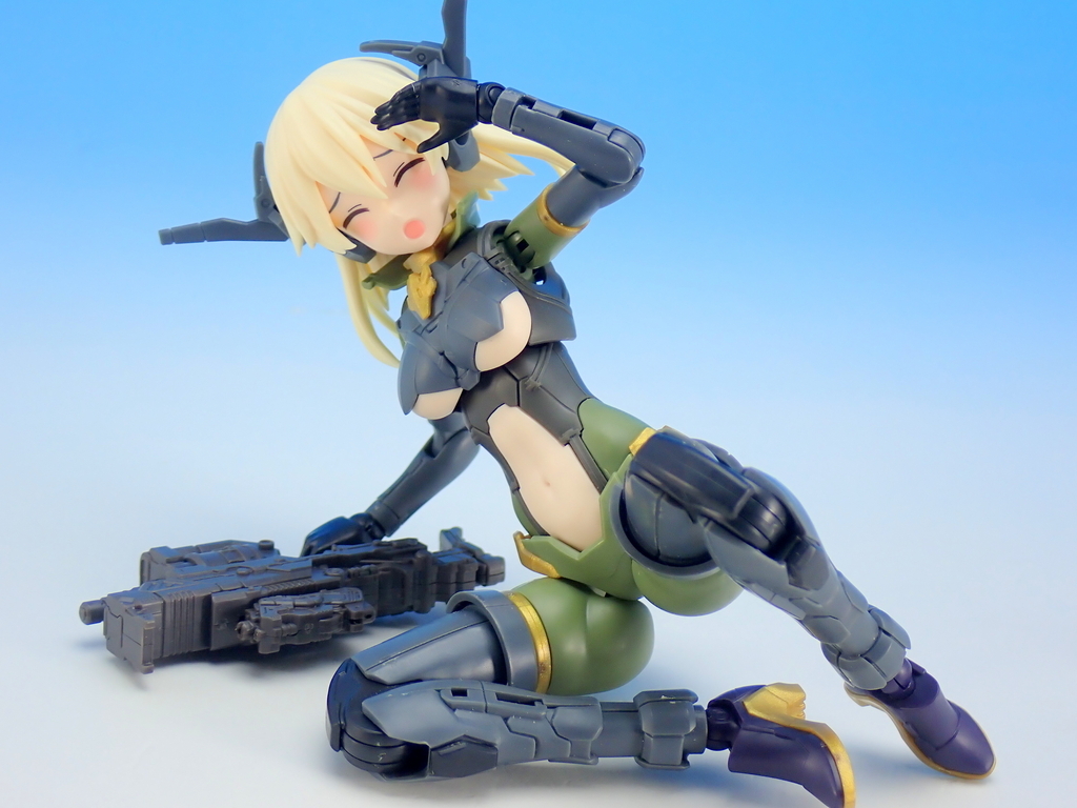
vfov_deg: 19.1
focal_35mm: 77
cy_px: 404
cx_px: 538
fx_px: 2396
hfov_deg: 25.3
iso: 100
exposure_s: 1/13
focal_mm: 13.65
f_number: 4.1
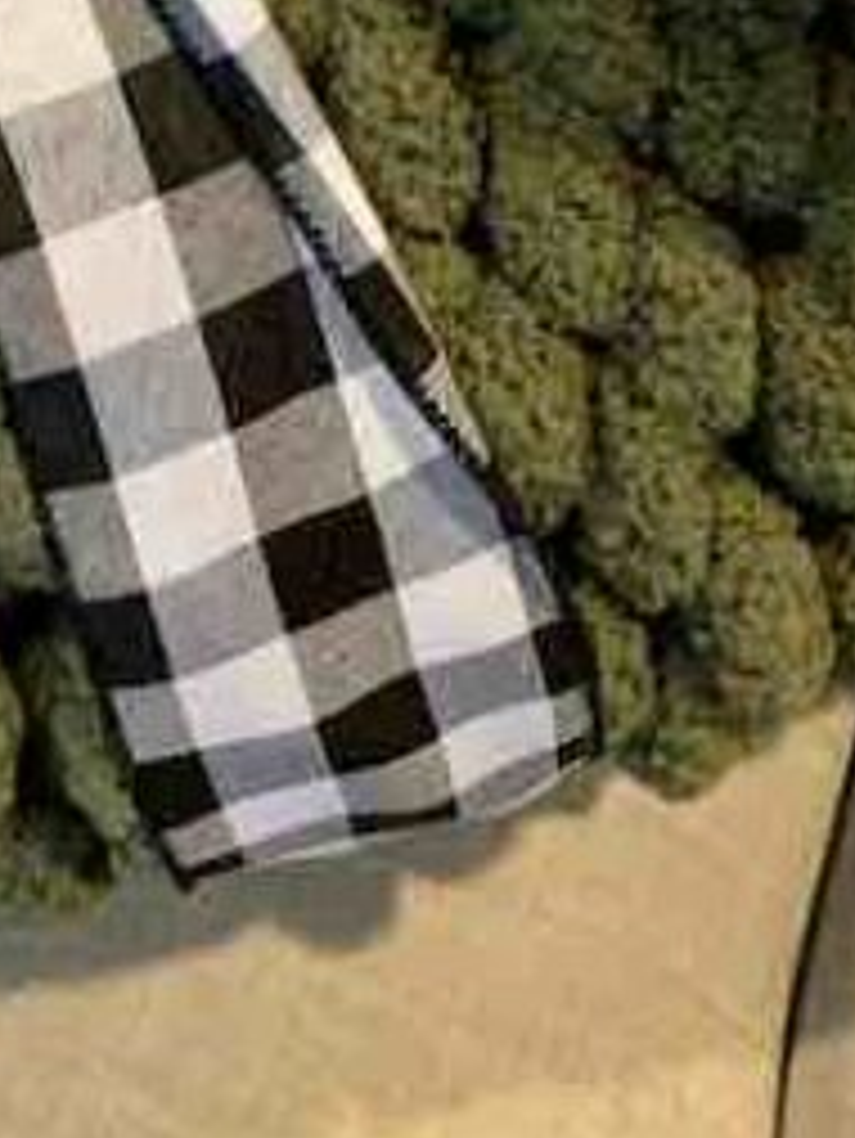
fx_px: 2599
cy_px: -436
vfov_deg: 21.7
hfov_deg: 18.2
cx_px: 18
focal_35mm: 79
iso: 400
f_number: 1.8
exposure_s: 1/40
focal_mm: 4.25
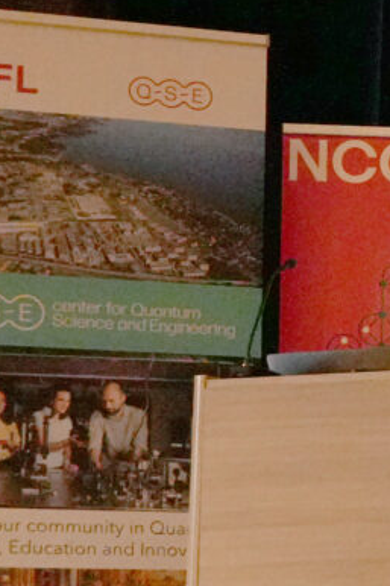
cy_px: 392
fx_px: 3106
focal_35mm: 191
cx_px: 1159
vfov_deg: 10.8
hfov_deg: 6.6
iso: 5000
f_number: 4.5
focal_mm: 32
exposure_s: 1/160
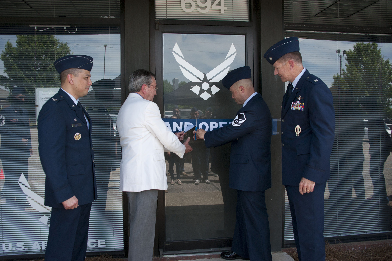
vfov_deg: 41.1
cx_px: 196
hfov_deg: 58.7
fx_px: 348
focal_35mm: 32
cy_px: 130
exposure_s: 1/500
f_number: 6.3
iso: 160
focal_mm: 32
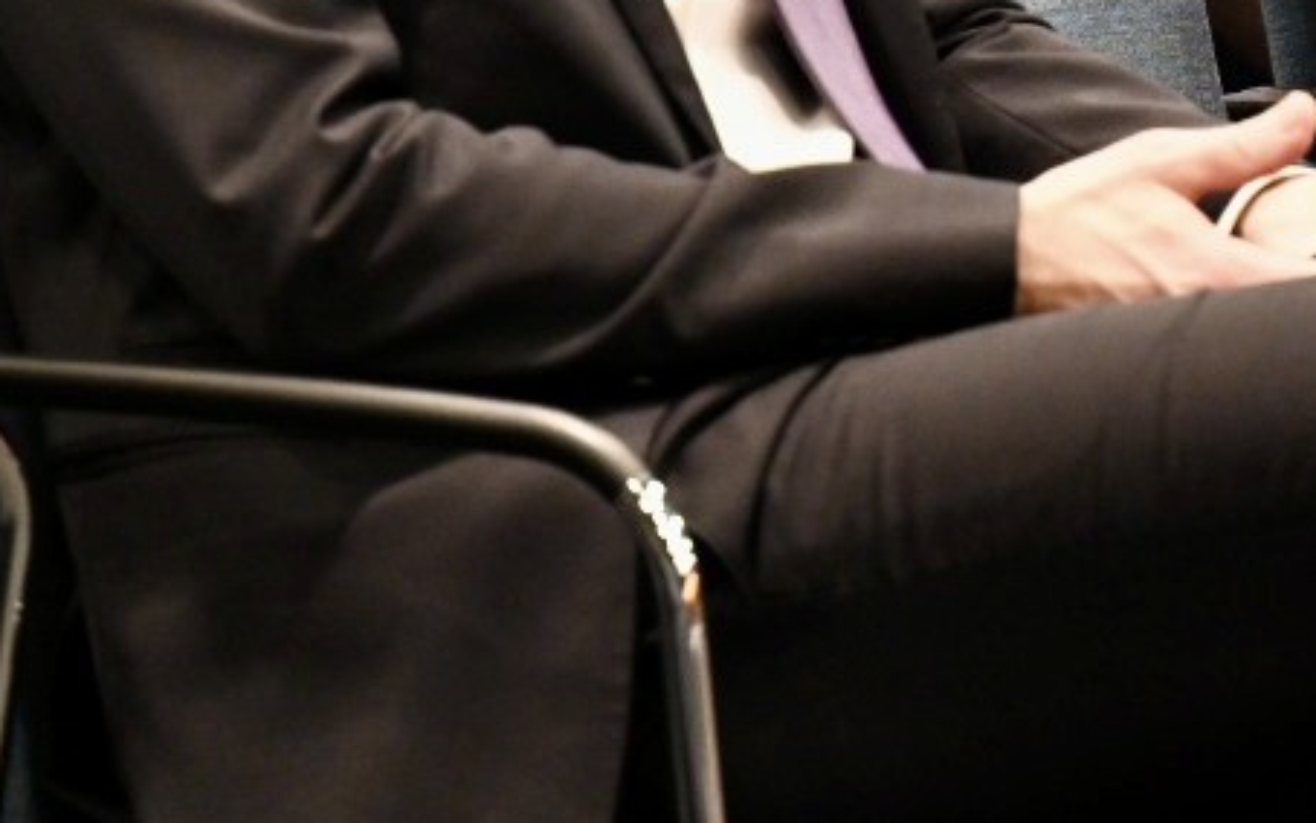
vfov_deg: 2.2
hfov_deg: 3.5
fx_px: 21524
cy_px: -472
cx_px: 1545
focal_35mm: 600
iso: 2500
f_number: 4
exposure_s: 1/200
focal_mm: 165
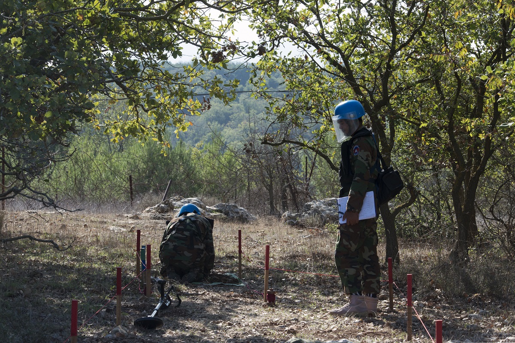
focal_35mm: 102
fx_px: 1459
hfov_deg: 20.0
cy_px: 172
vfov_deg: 13.4
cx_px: 258
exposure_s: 1/400
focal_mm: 102
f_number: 10
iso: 400
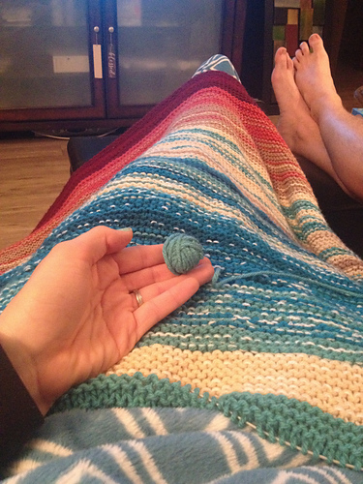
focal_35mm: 35
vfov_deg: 52.6
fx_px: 489
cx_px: 182
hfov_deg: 40.7
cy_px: 242
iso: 500
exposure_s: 1/15
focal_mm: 4.28
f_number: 2.4
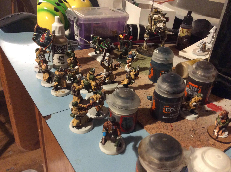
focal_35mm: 32
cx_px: 116
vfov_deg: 44.1
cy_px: 86
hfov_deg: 56.9
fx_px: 213
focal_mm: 3.3
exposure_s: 1/17
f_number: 2.4
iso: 250
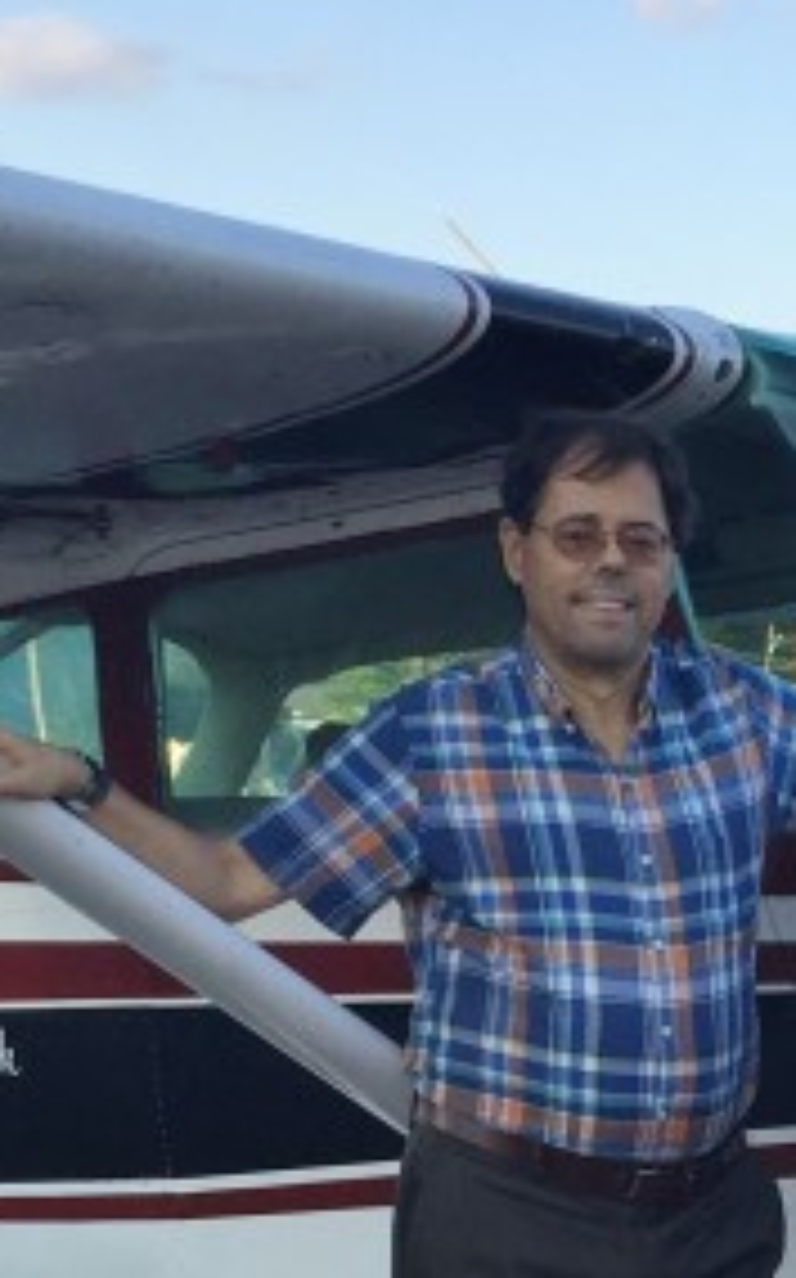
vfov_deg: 18.3
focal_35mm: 111
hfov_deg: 11.6
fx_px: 3861
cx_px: 832
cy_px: 1314
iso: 32
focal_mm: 4.15
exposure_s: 1/412
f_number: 2.2
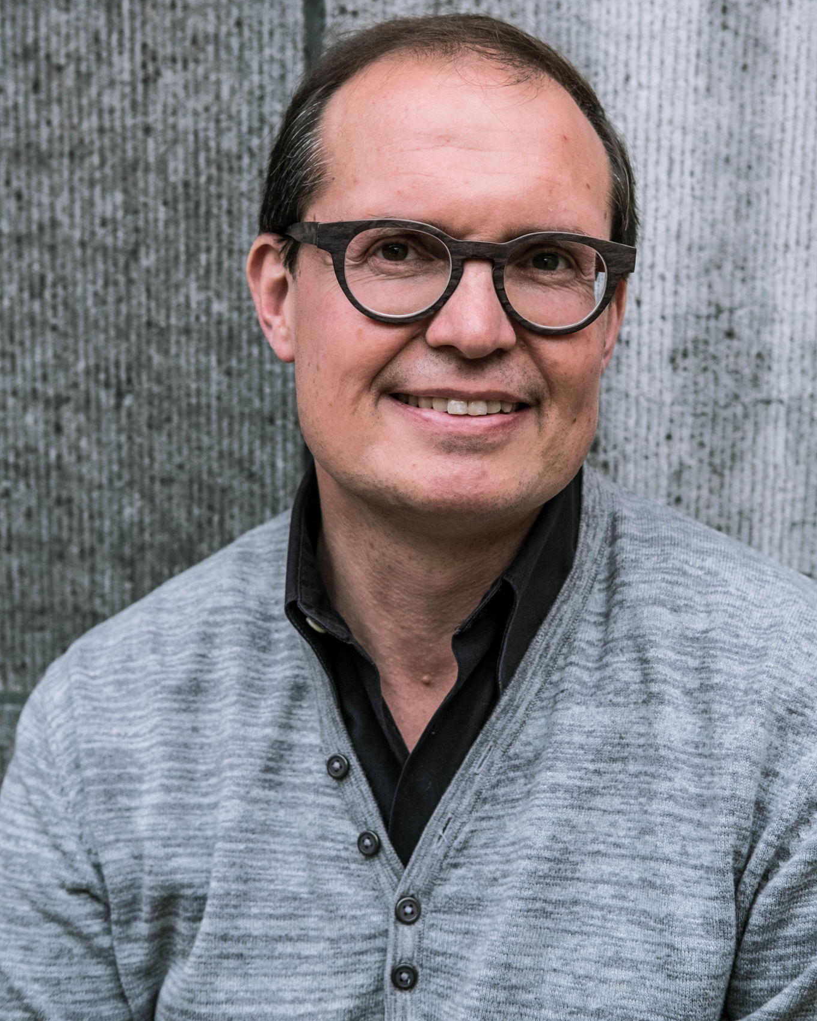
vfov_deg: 31.4
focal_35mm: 60
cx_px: 410
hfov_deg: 25.4
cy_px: 441
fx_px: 1814
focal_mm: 35
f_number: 4
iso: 640
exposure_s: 1/950
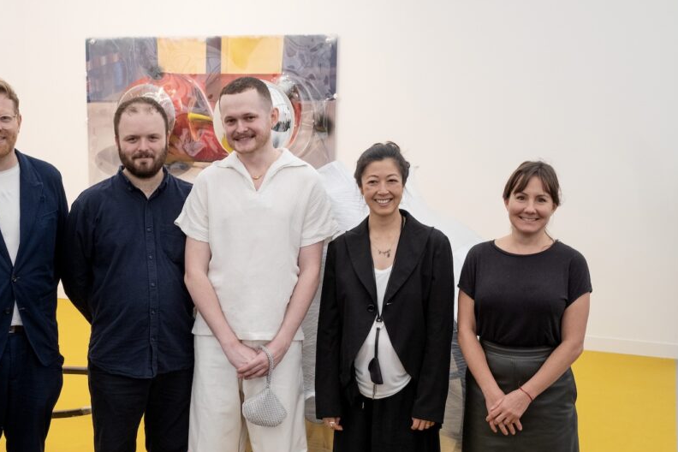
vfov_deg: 25.3
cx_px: 229
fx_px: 998
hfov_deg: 37.1
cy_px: 312
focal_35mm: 53
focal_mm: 23
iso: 800
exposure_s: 1/125
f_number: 5.6
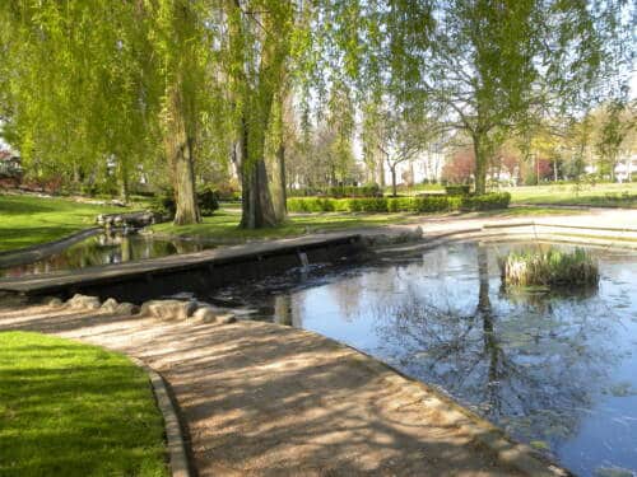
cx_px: 318
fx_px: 681
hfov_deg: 50.1
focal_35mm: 37
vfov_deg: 38.7
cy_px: 238
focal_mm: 6.6
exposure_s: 1/160
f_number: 4
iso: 64
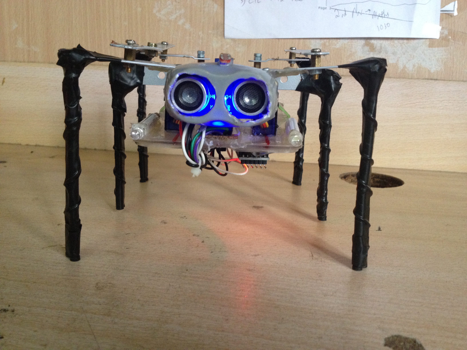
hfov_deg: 52.6
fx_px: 472
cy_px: 175
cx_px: 234
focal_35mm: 35
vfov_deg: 40.7
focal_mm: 4.28
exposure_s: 1/20
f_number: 2.4
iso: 250
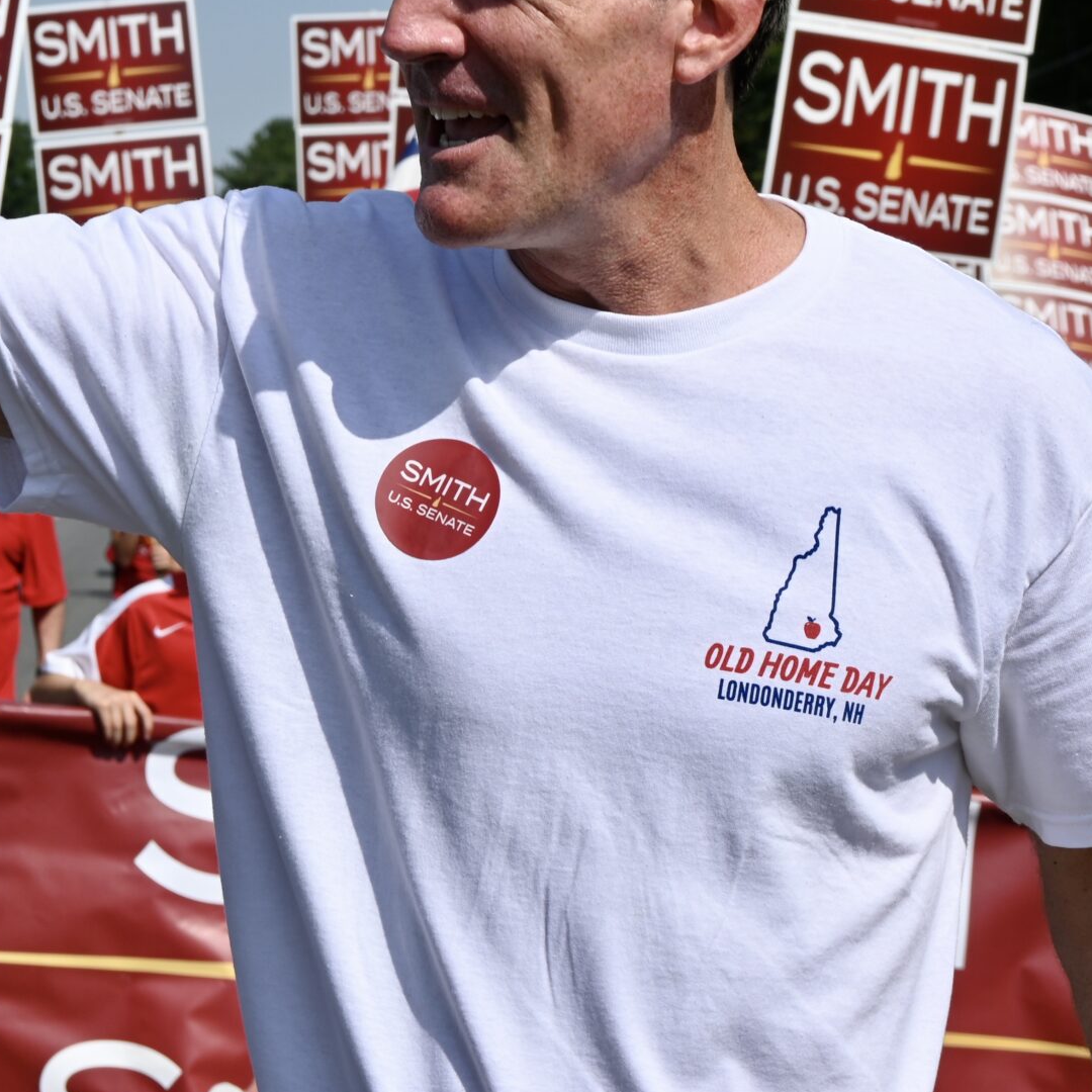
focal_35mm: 133
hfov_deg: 13.1
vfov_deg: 13.1
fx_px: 4747
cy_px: 320
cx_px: 455
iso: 100
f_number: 8
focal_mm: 44
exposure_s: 1/500
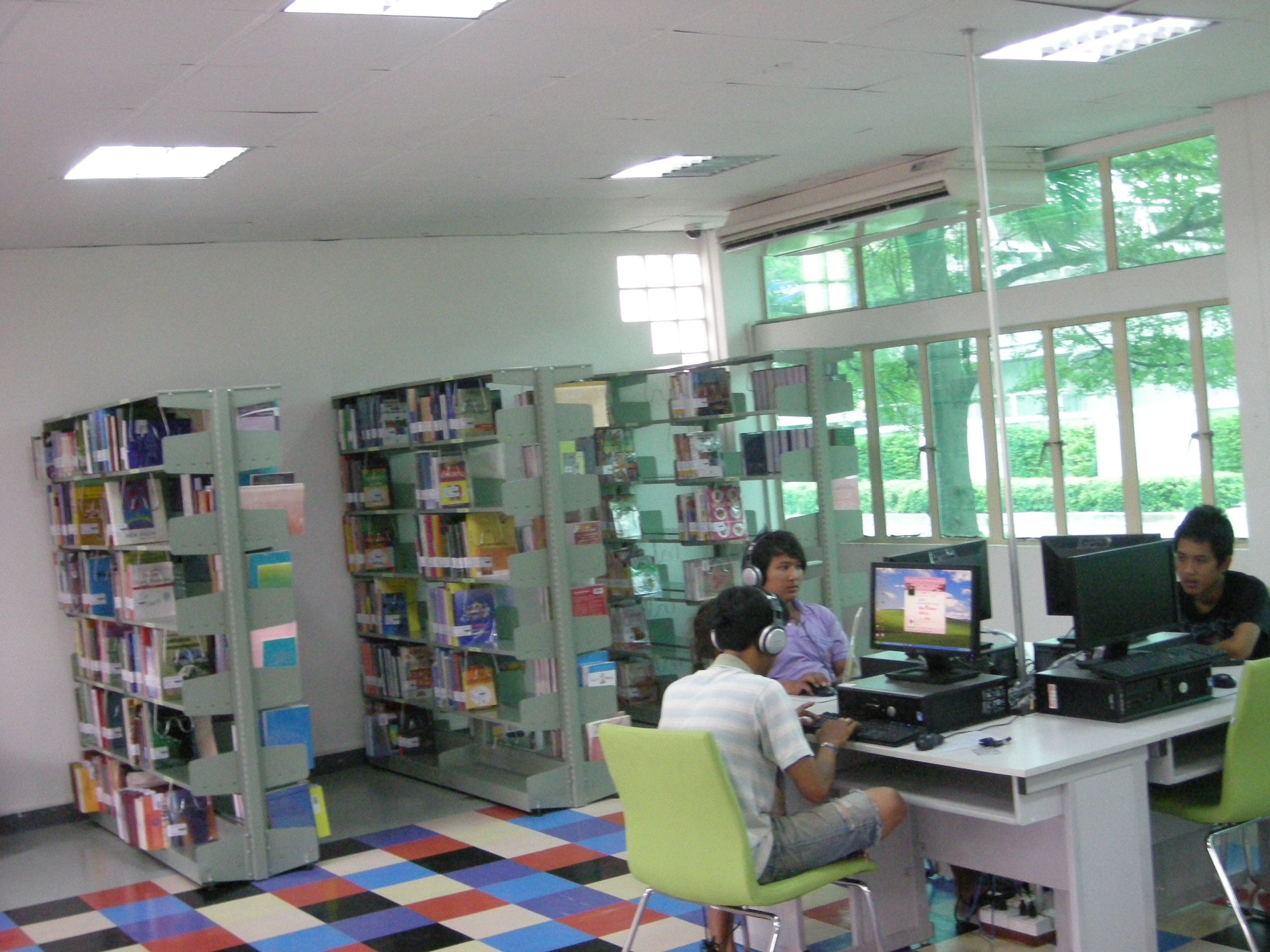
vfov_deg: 29.7
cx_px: 635
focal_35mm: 49
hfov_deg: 38.9
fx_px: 1798
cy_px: 476
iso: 400
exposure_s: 1/49.6
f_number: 3.2
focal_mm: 7.9
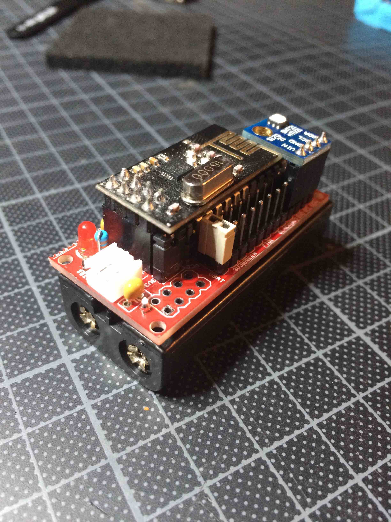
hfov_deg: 48.2
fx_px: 437
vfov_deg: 61.7
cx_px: 196
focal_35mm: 29
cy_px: 261
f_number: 2.2
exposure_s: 1/20
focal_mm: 4.15
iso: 320
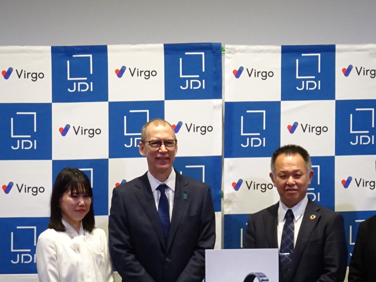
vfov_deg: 8.3
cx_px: 215
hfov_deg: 11.1
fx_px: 1933
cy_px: 193
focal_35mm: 178
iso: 800
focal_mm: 19.68
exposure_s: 1/100
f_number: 5.6
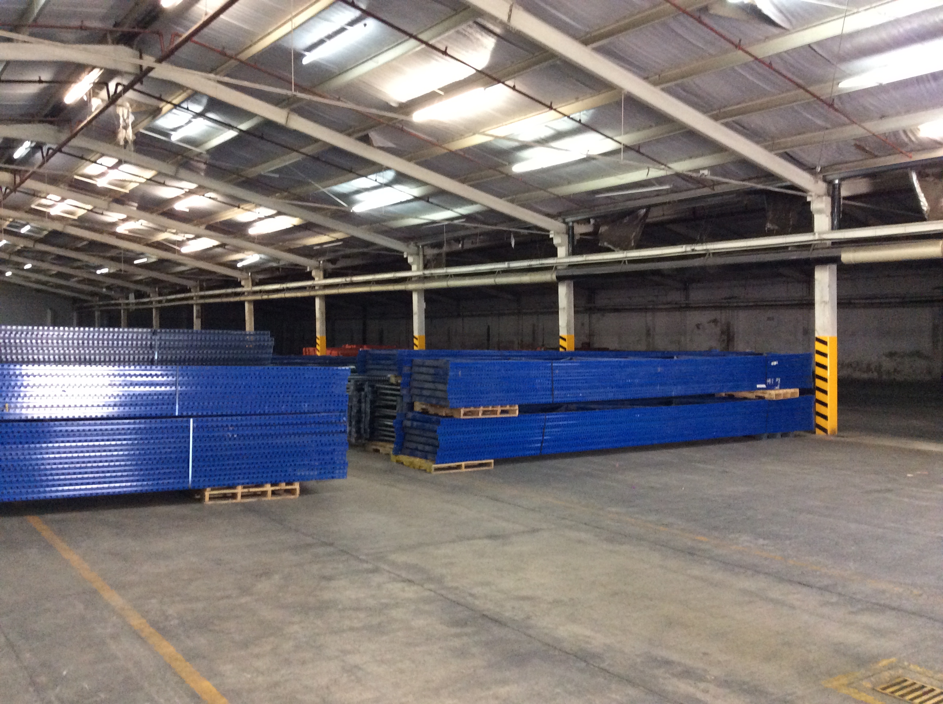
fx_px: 898
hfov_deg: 55.4
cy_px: 352
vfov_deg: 42.8
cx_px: 472
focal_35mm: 33
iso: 320
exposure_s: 1/15
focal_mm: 3.3
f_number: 2.4
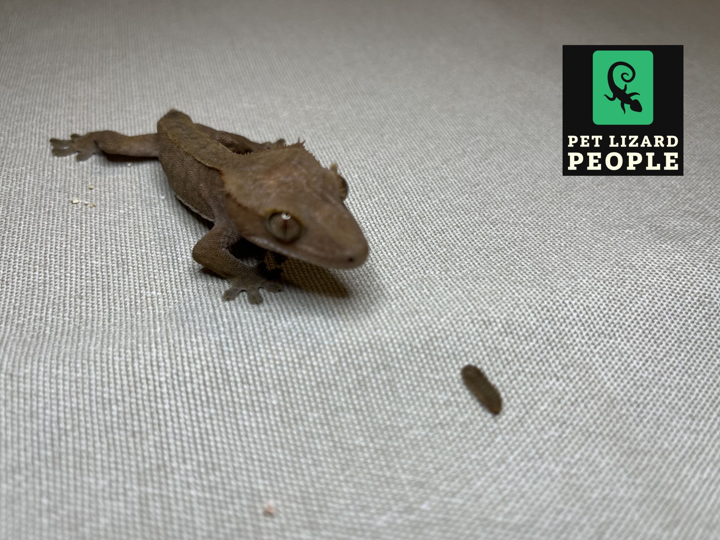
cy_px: 276
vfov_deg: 51.3
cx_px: 369
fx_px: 562
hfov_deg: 65.3
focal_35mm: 27
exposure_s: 1/184
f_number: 1.6
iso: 40
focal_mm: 5.1
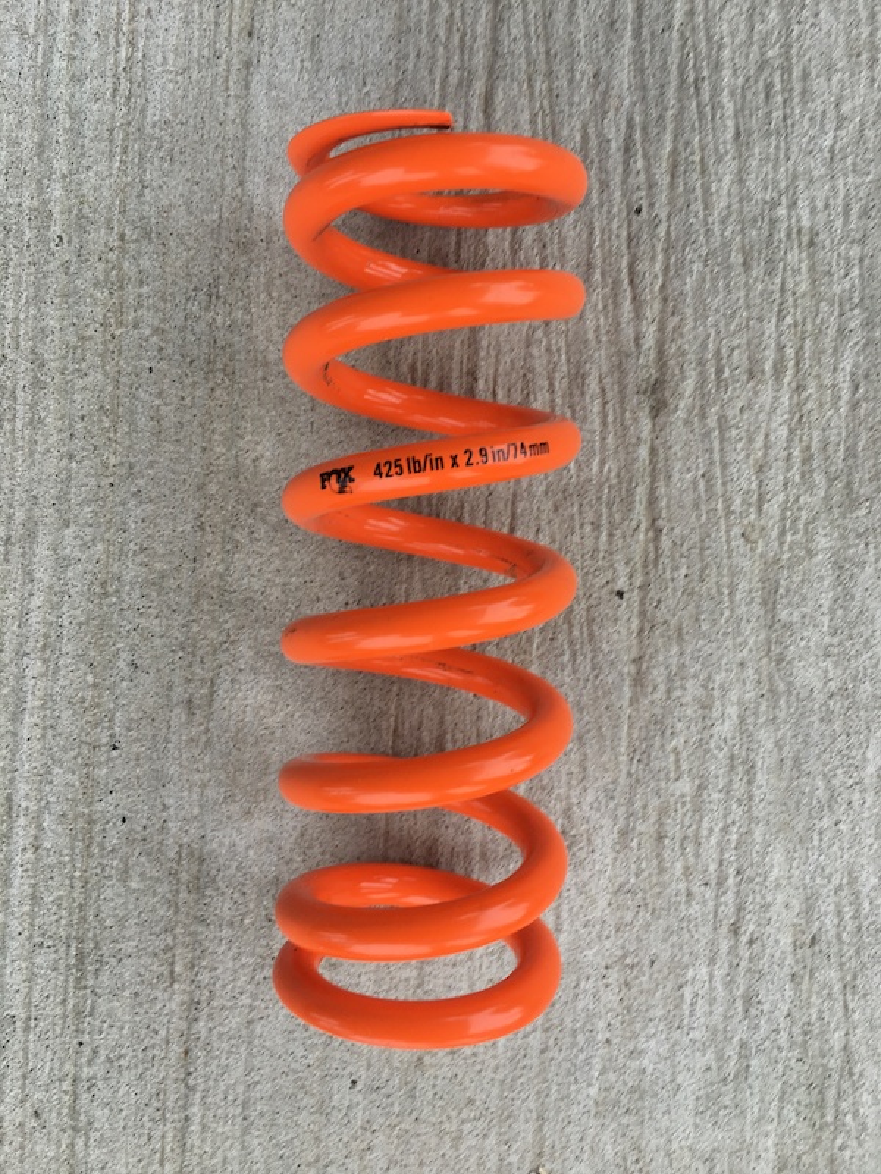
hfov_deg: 48.2
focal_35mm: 29
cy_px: 587
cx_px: 440
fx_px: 984
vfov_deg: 61.7
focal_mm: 4.15
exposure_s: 1/60
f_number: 2.2
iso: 25
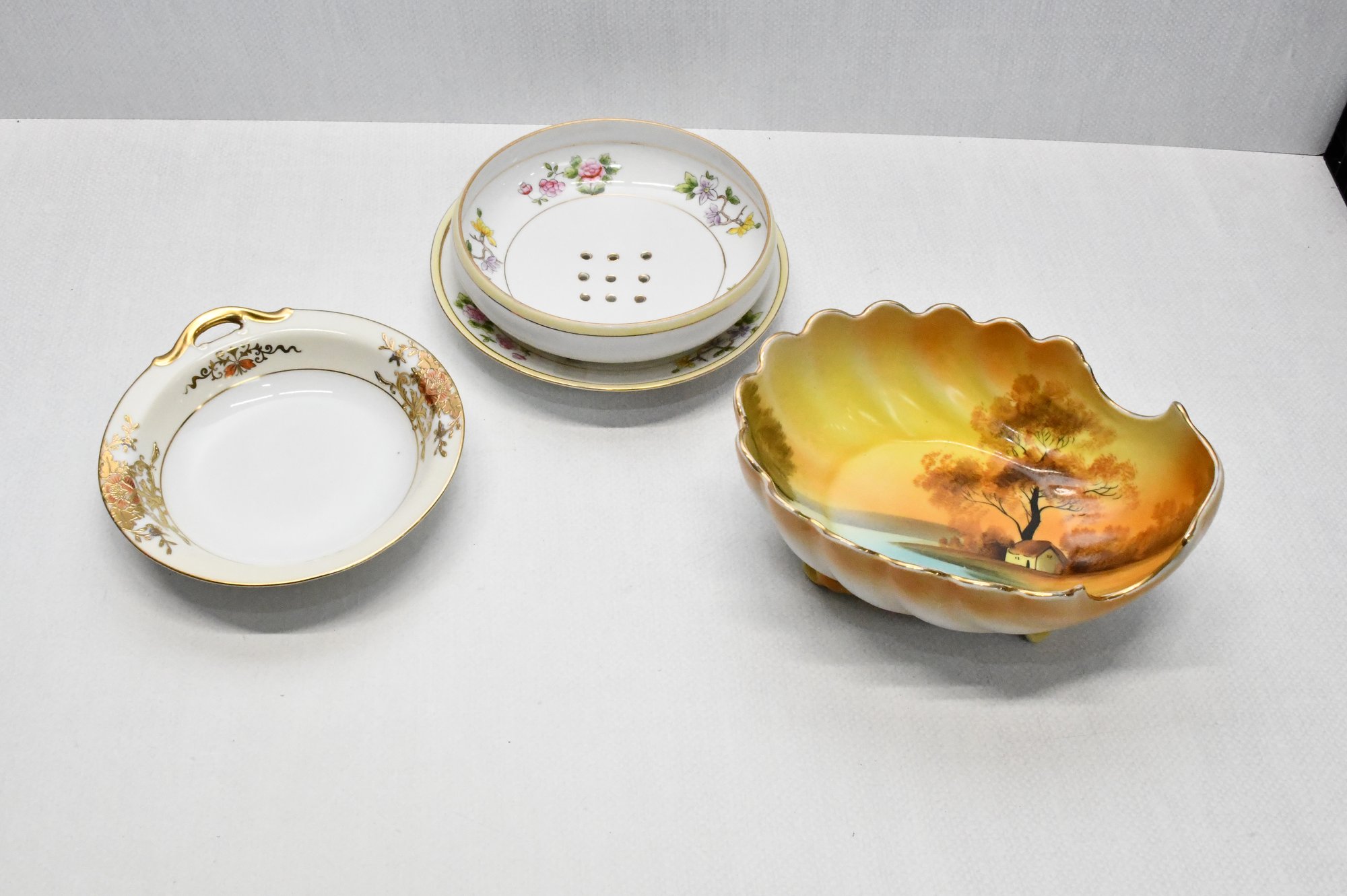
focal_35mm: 36
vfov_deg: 36.8
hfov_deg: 53.2
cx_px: 674
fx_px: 1346
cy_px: 448
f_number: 18
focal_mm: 24
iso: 6400
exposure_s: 1/250
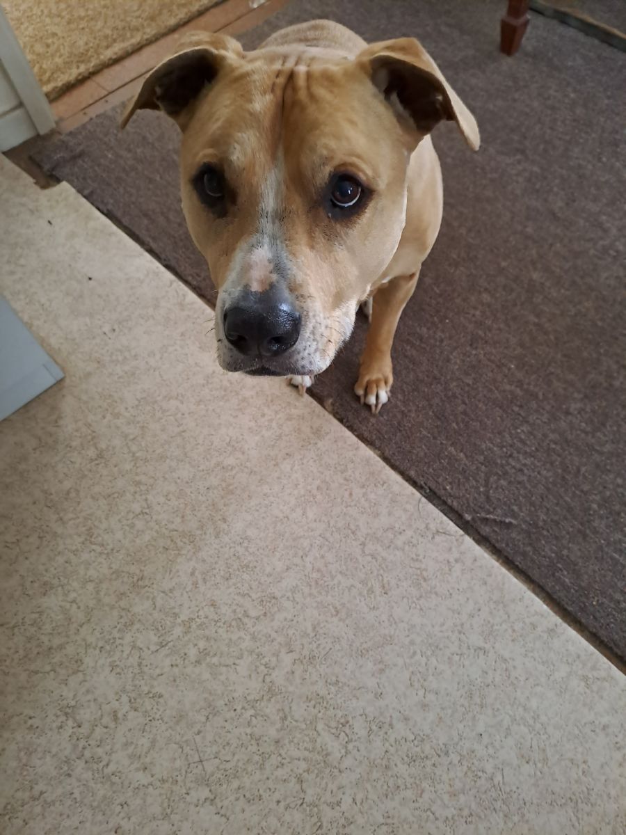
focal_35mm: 25
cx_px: 313
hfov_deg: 54.9
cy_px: 418
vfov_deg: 69.4
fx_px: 603
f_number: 1.8
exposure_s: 1/20
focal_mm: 4.65
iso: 500
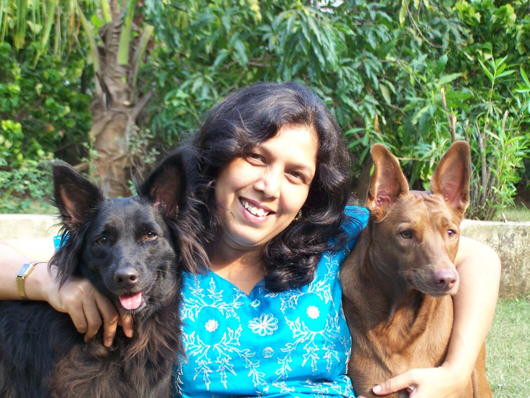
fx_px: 1256
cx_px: 265
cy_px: 199
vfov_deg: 18.0
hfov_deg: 23.8
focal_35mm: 82
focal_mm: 13.7
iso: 80
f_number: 3.2
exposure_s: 1/100
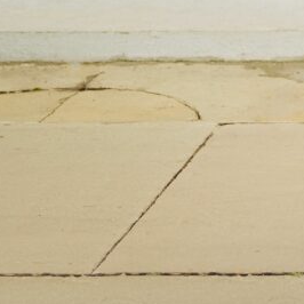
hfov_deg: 9.0
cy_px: -213
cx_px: 760
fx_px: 1709
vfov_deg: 9.7
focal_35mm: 172
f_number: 1.4
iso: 100
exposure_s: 1/200
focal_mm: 35
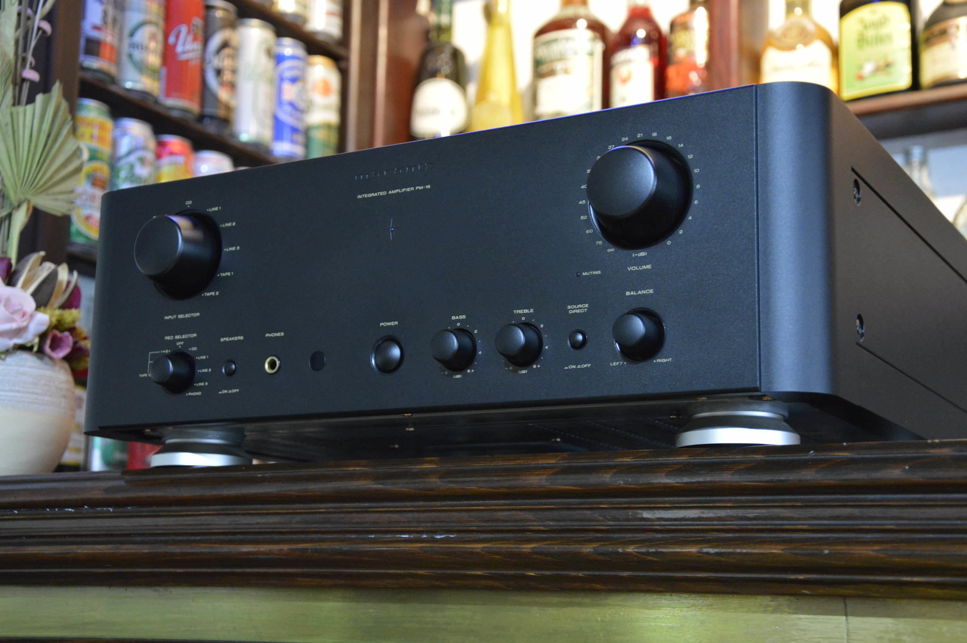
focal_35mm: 52
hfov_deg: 37.9
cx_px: 484
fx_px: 1409
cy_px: 322
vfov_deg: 25.7
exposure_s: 1/8
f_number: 4.5
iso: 3200
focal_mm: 35
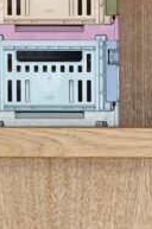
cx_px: -137
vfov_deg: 5.8
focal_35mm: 353
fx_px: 2244
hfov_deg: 3.8
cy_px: 195
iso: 400
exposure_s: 1/50
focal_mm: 85
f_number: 5.6
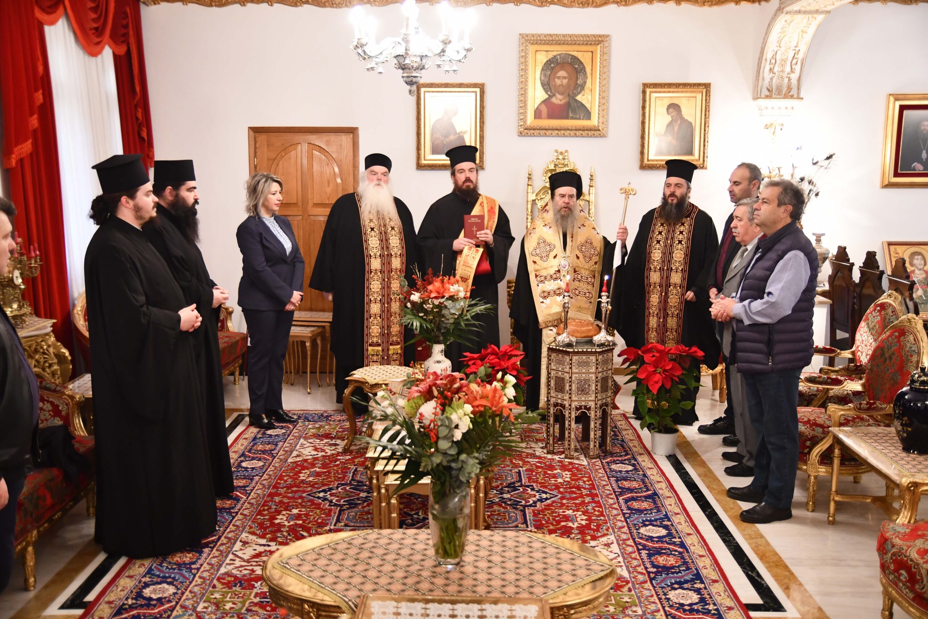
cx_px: 464
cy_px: 310
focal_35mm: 48
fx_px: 1237
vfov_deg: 28.1
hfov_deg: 41.1
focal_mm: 32
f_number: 2.8
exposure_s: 1/125
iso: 1800
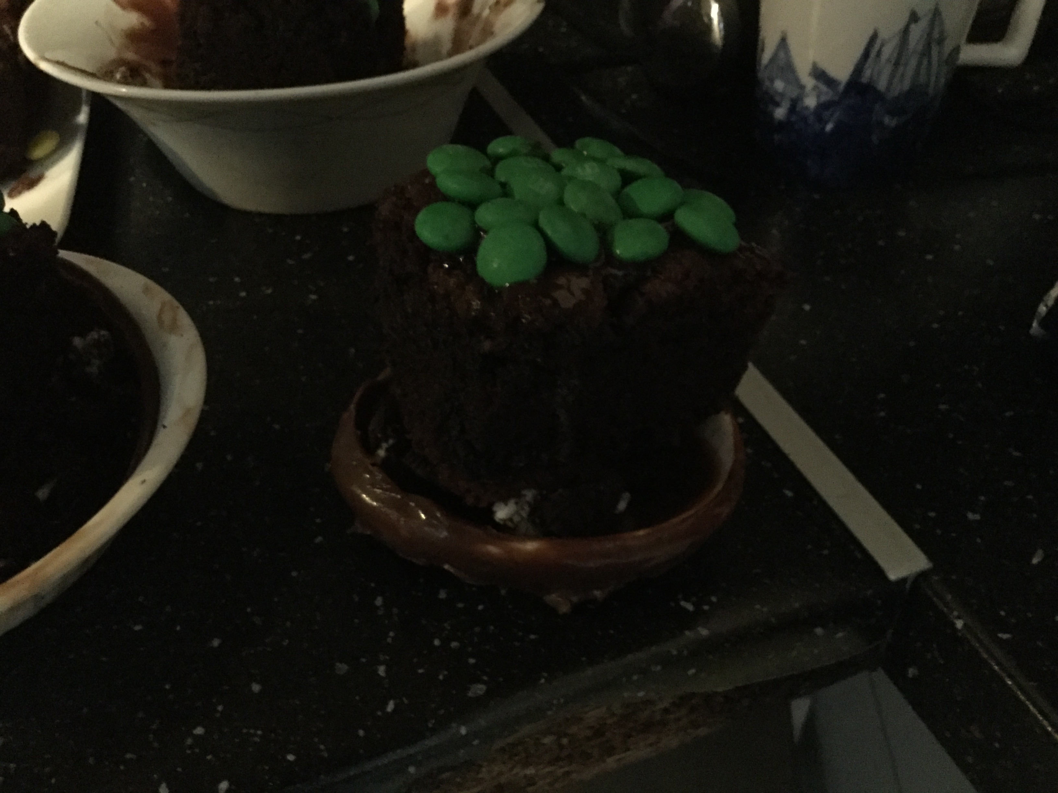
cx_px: 529
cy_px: 396
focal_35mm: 31
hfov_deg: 58.4
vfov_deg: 45.4
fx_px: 947
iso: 800
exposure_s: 1/17
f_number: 2.4
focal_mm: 3.3
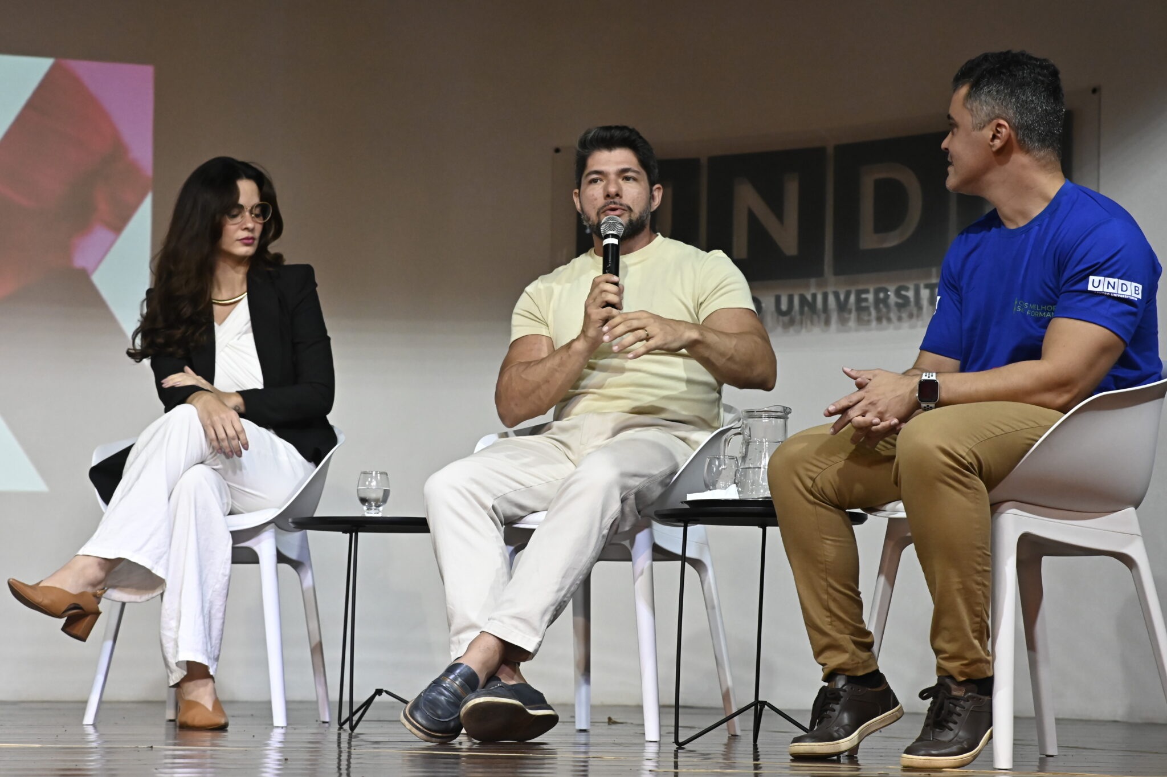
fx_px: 2754
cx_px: 584
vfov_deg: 16.1
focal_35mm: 85
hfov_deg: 23.9
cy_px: 388
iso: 6400
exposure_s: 1/160
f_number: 6.3
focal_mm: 85
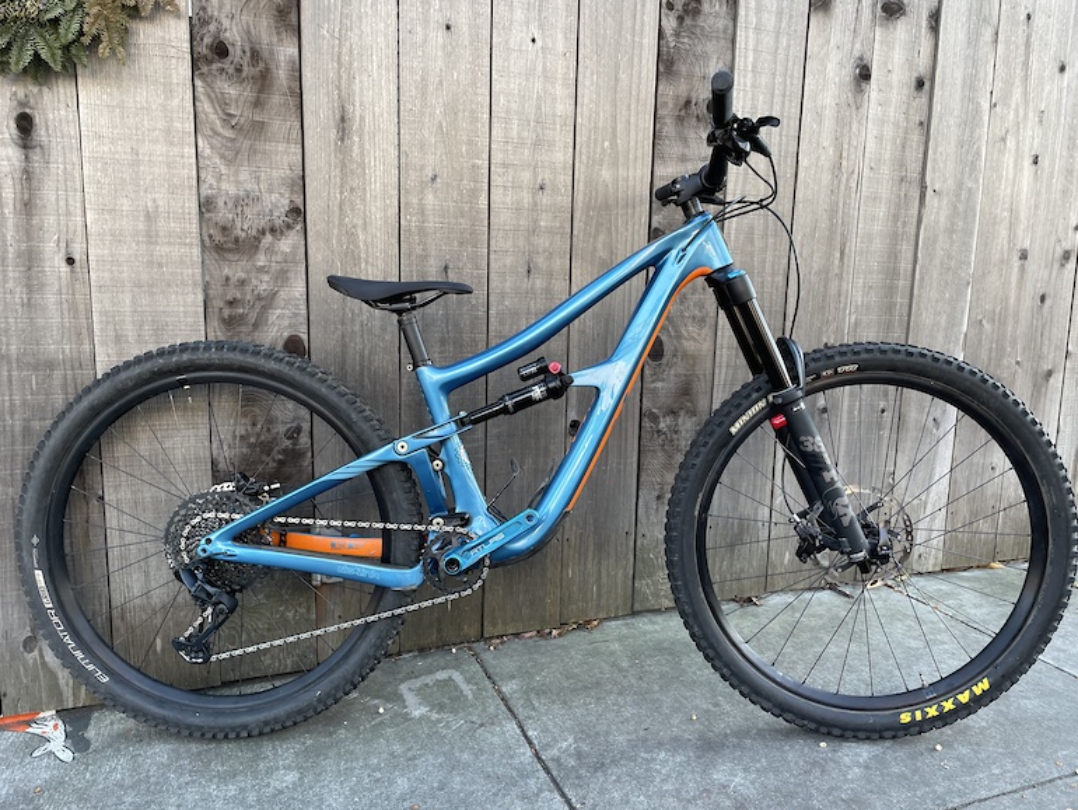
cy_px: 415
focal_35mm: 27
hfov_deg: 65.3
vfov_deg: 51.4
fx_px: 841
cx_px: 546
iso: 64
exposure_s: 1/121
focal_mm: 4.2
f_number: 1.6
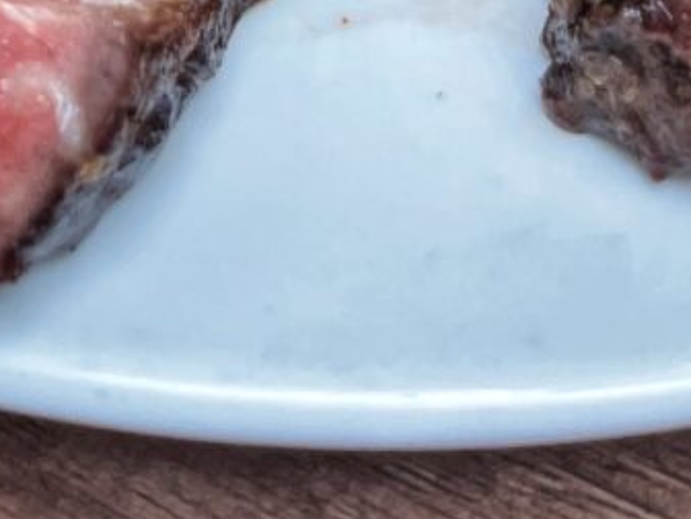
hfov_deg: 16.5
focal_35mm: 119
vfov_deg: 9.6
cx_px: 311
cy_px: -1059
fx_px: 2375
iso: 125
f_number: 1.6
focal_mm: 4.2
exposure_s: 1/100
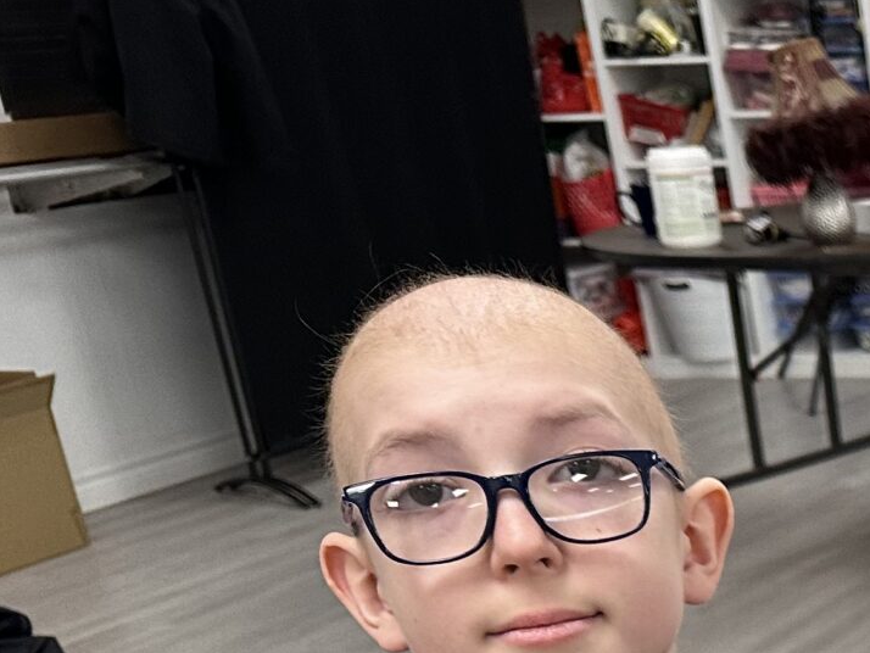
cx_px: 1479
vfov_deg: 15.3
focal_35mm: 86
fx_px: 2162
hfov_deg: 18.6
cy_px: 1104
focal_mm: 6.86
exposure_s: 1/120
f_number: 1.78
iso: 200
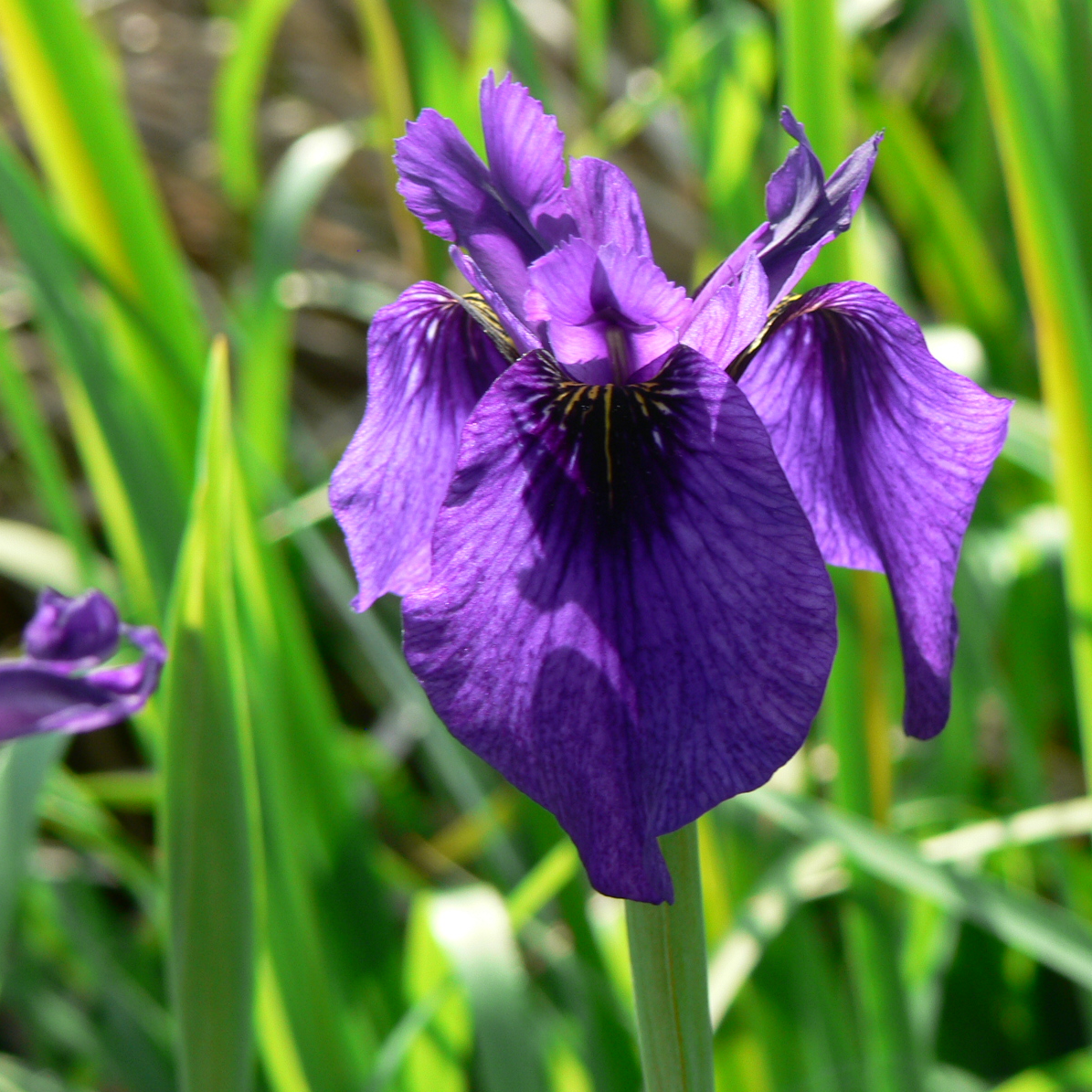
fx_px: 4604
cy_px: 546
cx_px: 679
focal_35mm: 129
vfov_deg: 13.5
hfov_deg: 13.5
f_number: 4
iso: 80
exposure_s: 1/200
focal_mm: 18.2
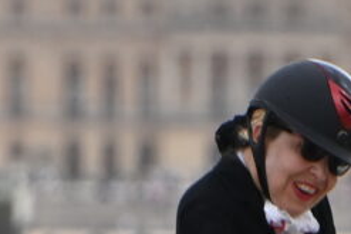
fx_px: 30719
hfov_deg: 0.7
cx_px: 372
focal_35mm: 3149
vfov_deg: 0.4
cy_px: 627
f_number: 13
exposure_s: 1/1000
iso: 1000
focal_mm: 480
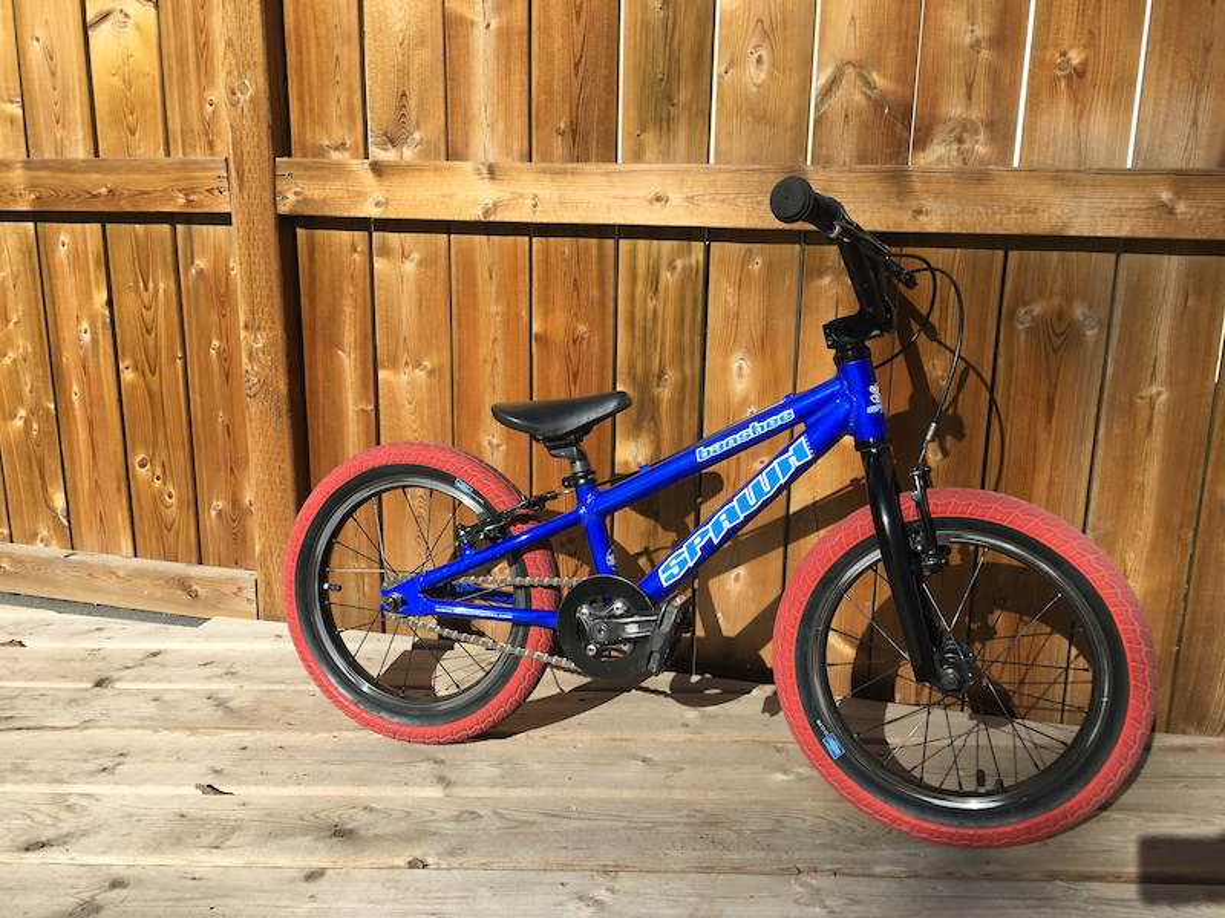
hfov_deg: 61.7
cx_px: 612
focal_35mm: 29
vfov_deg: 48.2
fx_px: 1026
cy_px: 459
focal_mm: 4.15
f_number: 2.2
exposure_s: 1/1399
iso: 25
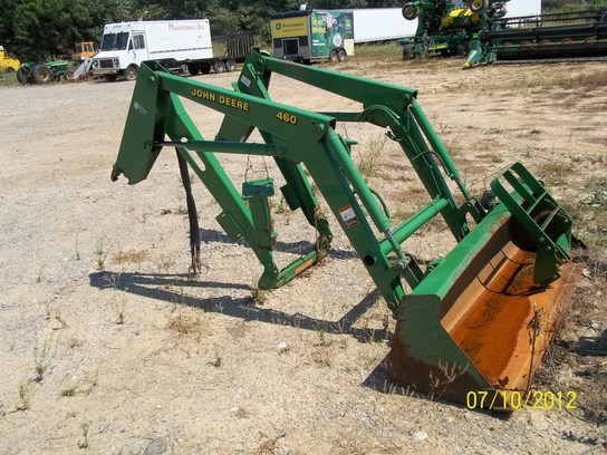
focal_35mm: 32
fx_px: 561
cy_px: 228
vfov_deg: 44.2
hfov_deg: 56.8
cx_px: 304
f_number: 8.8
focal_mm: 5.7
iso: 80
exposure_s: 1/200
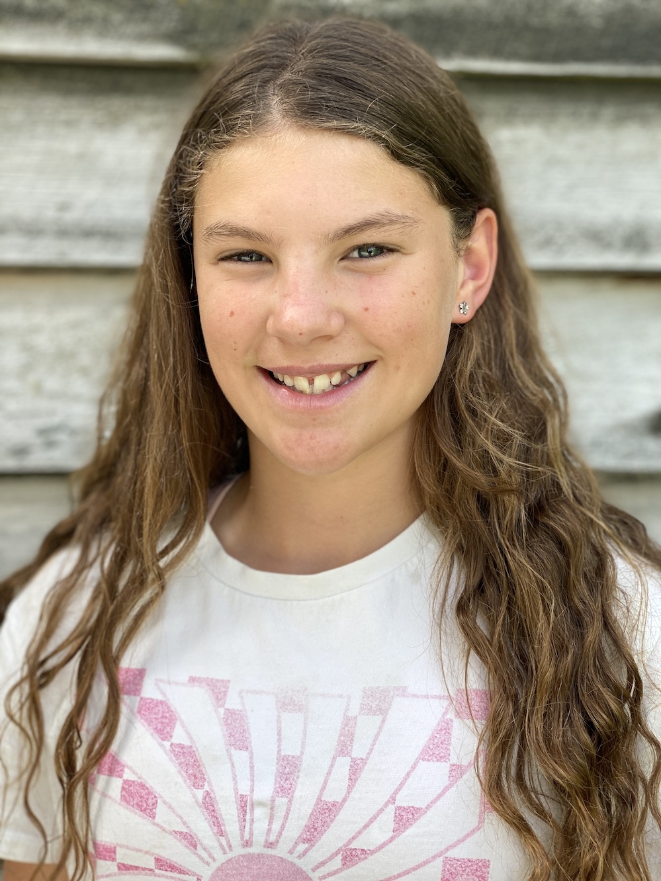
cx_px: 330
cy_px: 440
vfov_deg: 36.8
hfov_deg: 28.0
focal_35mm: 52
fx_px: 1324
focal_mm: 6
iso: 20
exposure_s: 1/304
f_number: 2
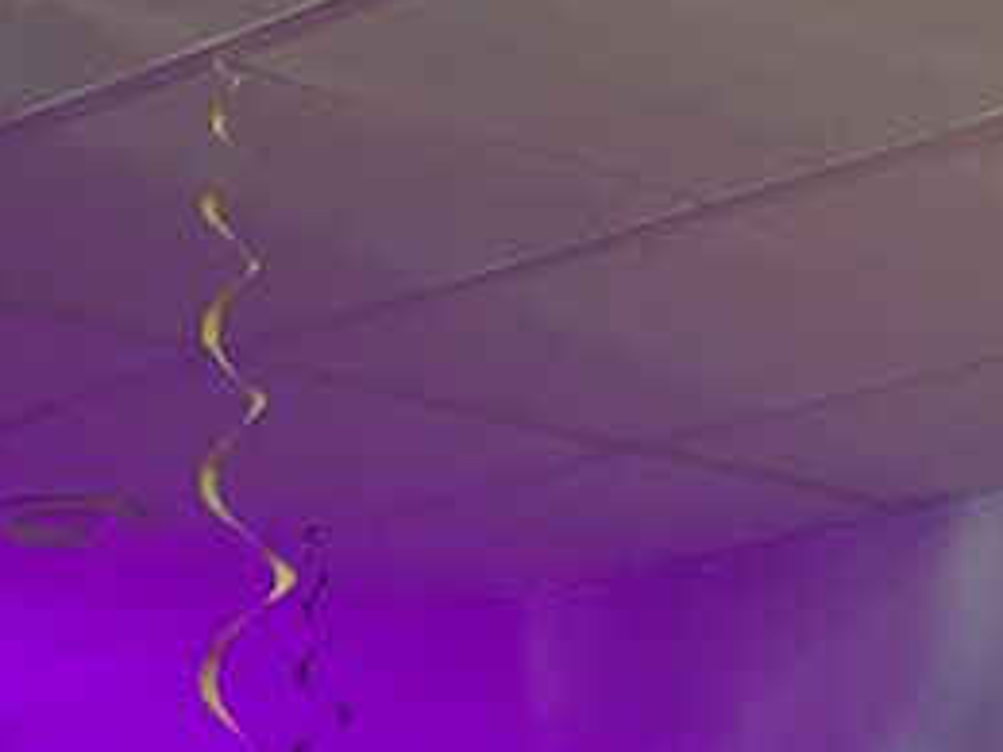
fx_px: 4057
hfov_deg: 14.1
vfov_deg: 9.6
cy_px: 1678
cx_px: 471
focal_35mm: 140
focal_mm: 4.25
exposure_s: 1/30
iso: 400
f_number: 1.8
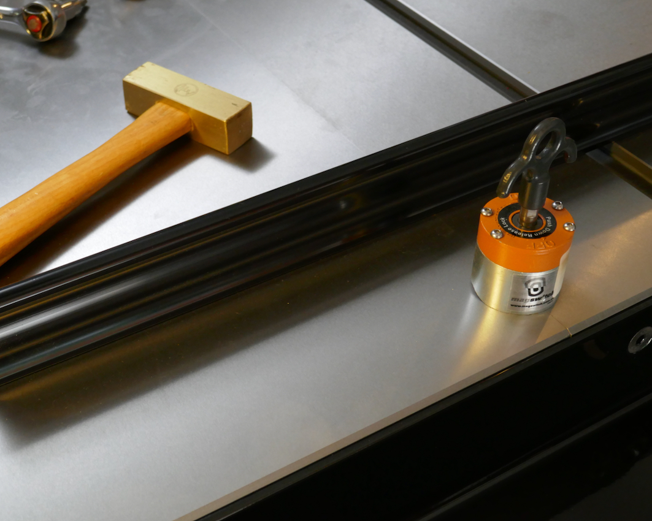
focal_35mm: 52
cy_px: 260
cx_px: 264
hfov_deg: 35.9
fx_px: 1003
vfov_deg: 29.1
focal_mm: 16.9
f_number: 5.6
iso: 1000
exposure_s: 1/80
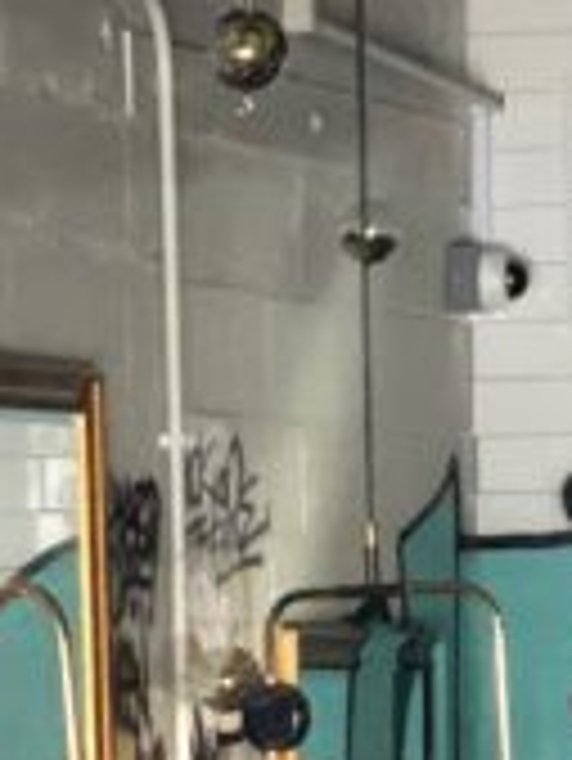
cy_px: 1363
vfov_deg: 6.2
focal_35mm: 315
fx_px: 6931
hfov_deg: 4.7
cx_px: 351
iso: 160
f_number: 2.4
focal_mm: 6
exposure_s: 1/13
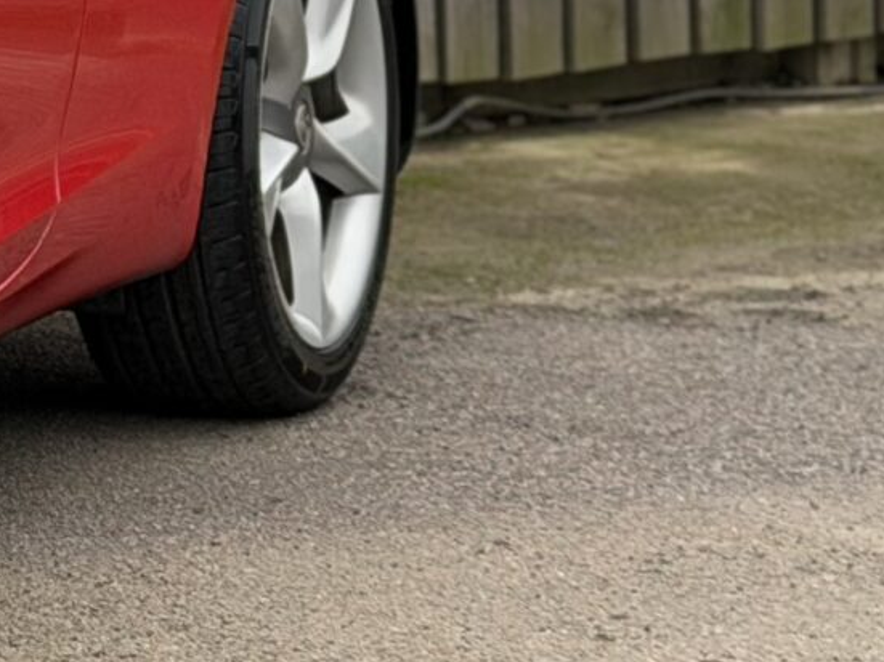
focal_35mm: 223
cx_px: -1137
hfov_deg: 8.2
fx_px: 5694
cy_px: 50
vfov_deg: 6.6
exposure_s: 1/439
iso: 64
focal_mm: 6.76
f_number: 1.78
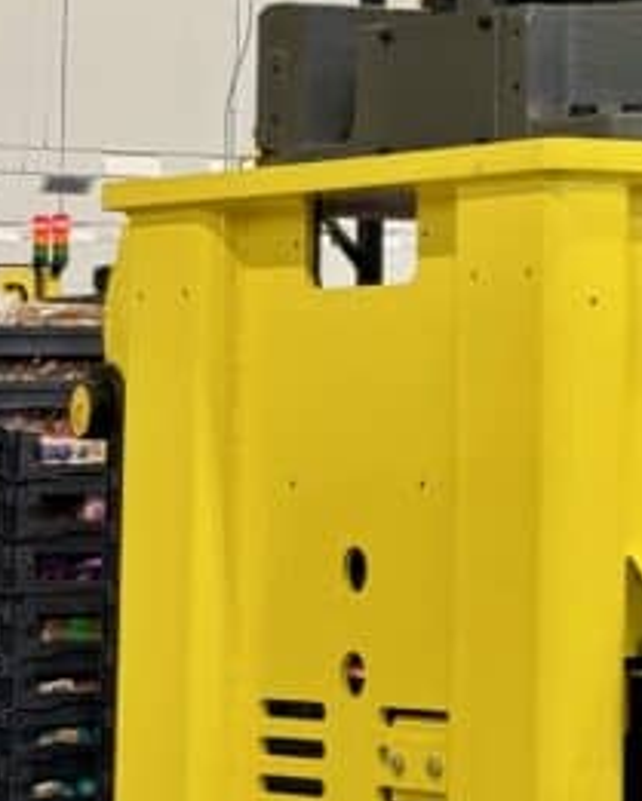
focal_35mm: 184
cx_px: 961
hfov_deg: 8.2
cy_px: -83
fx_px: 4368
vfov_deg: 10.4
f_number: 1.78
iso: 160
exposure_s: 1/60
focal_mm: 6.76
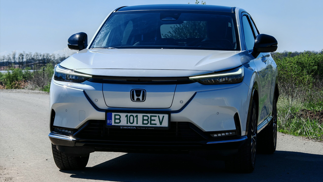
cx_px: 162
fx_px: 1268
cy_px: 88
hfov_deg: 14.5
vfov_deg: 8.2
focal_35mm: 148
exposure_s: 1/750
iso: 100
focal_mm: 15.38
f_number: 2.6
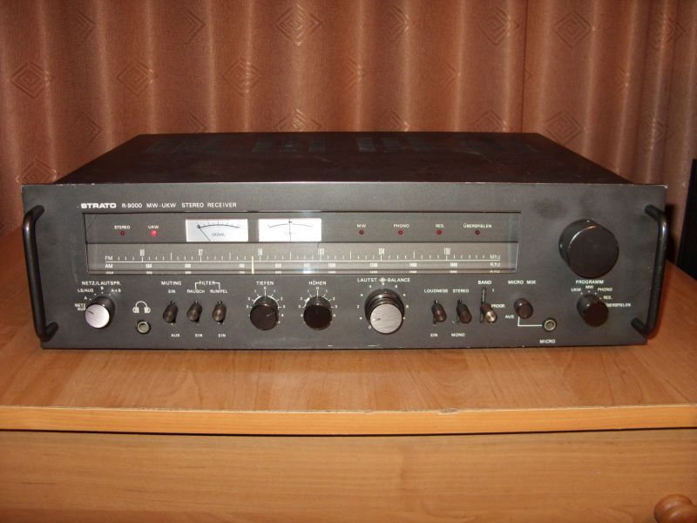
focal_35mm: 38
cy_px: 262
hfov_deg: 49.0
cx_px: 348
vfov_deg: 37.7
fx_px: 765
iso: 200
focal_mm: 6.3
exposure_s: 1/30
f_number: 2.8
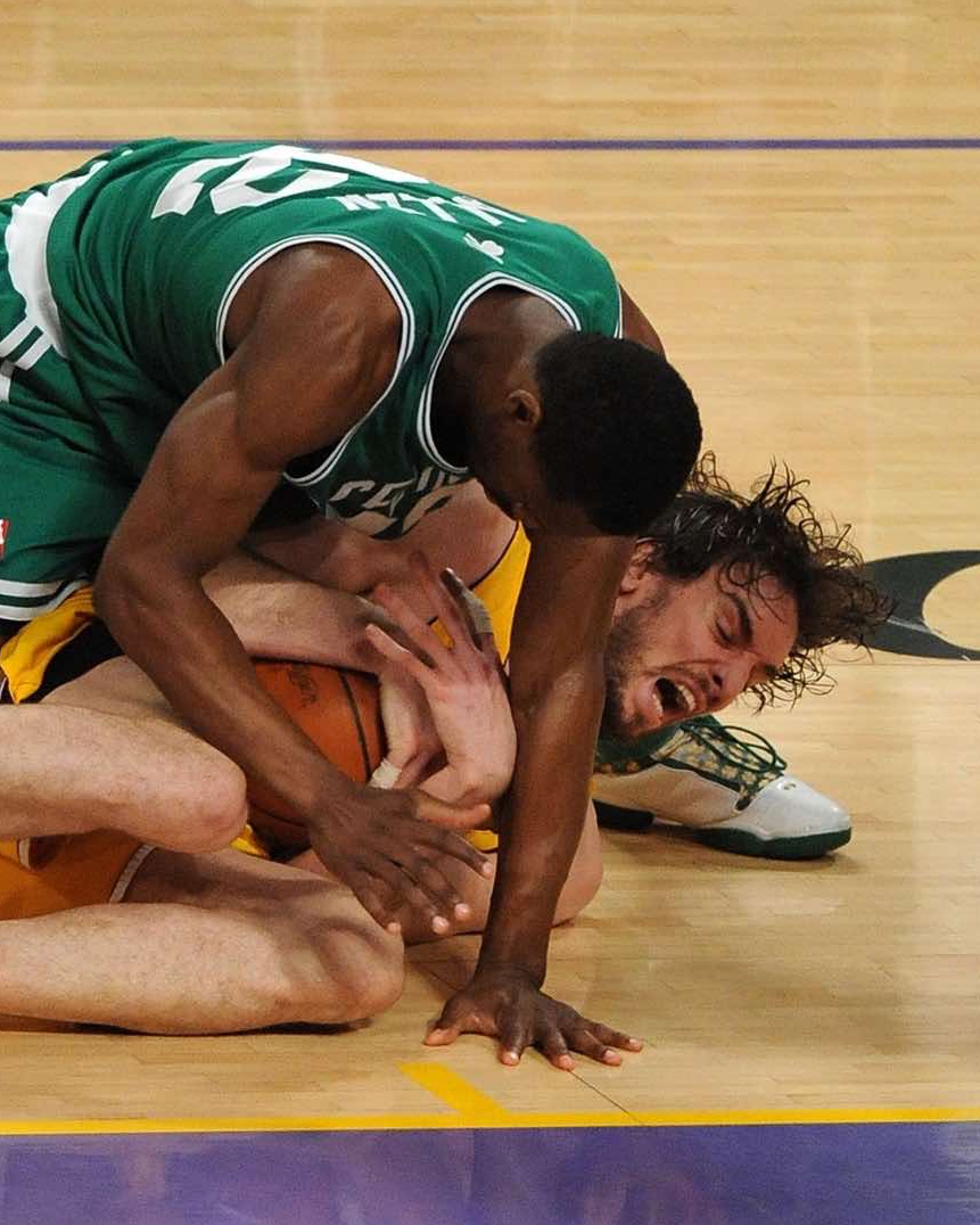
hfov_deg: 2.7
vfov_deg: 3.4
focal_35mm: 565
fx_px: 20481
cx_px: 85
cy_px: 612
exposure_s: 1/640
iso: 3200
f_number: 4
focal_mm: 400
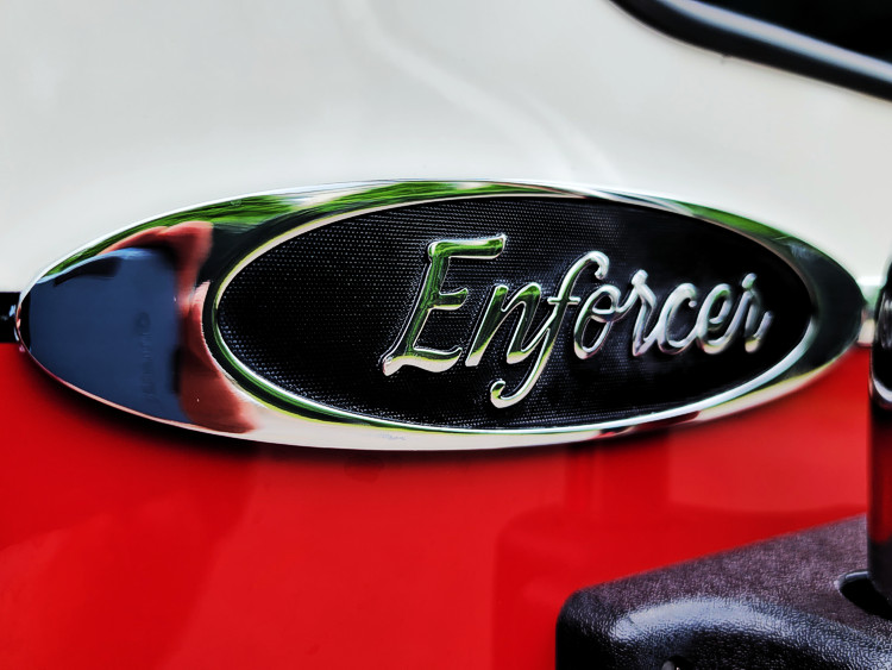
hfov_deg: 73.9
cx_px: 446
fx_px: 593
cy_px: 335
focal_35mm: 23
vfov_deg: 58.9
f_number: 1.8
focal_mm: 6.4
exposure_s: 1/218
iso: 12
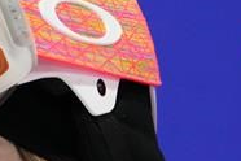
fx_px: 13582
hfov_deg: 1.0
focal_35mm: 2029
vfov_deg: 0.7
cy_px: 193
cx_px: 30
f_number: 6.3
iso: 4000
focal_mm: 368
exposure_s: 1/1000
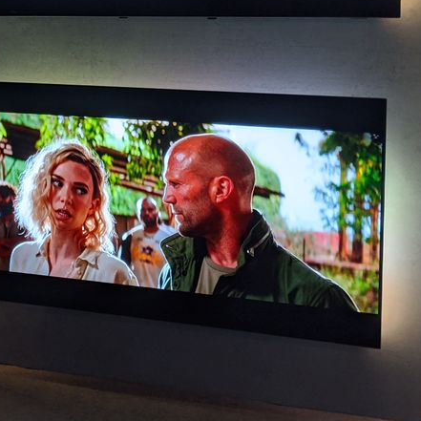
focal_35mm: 65
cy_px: 18
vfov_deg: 25.4
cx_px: -1
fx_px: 894
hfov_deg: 25.2
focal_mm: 4.44
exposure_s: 1/40
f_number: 1.8
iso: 66
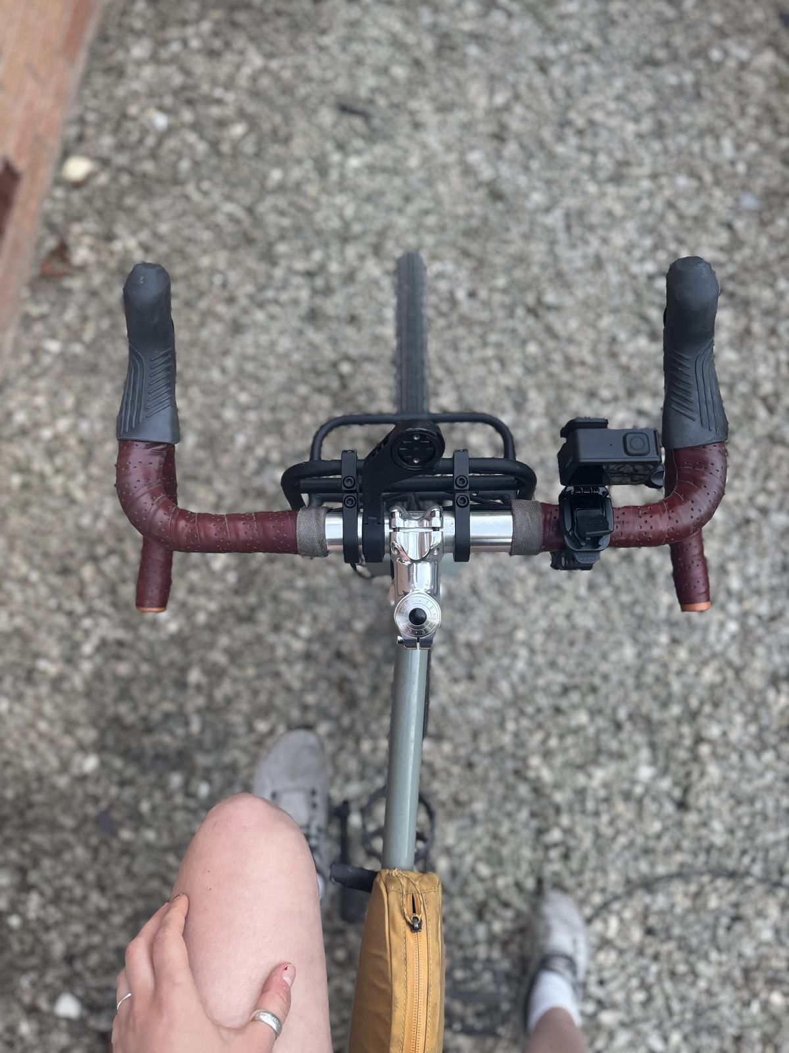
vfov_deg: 71.6
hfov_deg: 56.8
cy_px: 526
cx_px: 394
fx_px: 729
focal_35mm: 24
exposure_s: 1/60
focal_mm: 6.76
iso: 800
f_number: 1.78
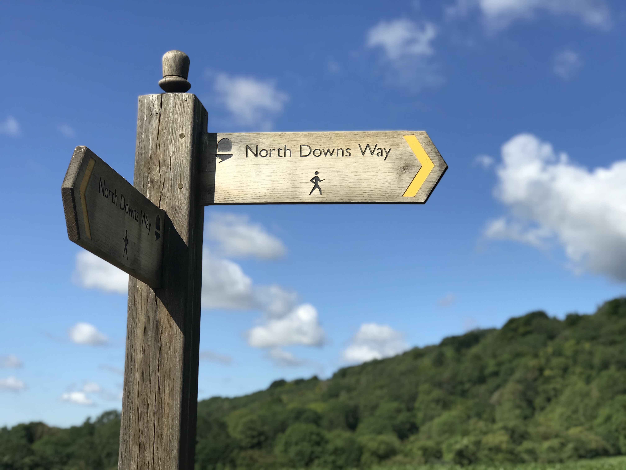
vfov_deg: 25.7
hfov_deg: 33.8
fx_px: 1031
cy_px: 235
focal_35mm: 57
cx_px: 313
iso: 20
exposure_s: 1/1030
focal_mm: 6.6
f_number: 2.8
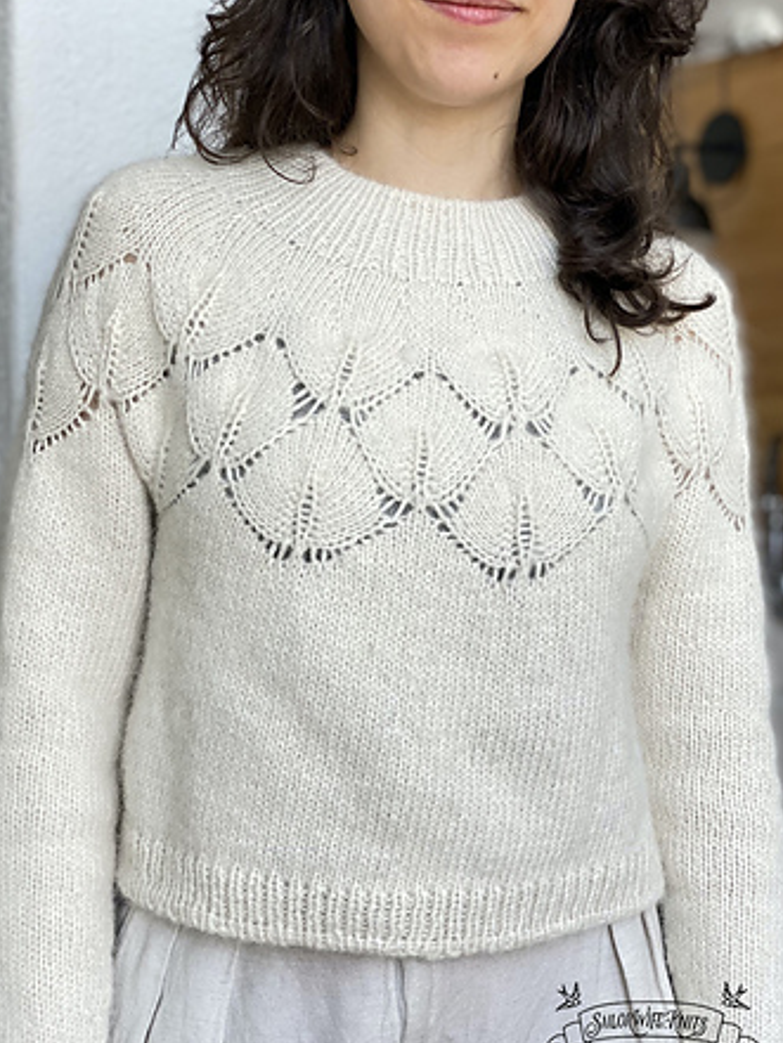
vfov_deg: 32.7
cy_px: 537
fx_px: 1779
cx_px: 406
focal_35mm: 59
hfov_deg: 24.8
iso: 40
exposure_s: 1/122
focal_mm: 6
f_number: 2
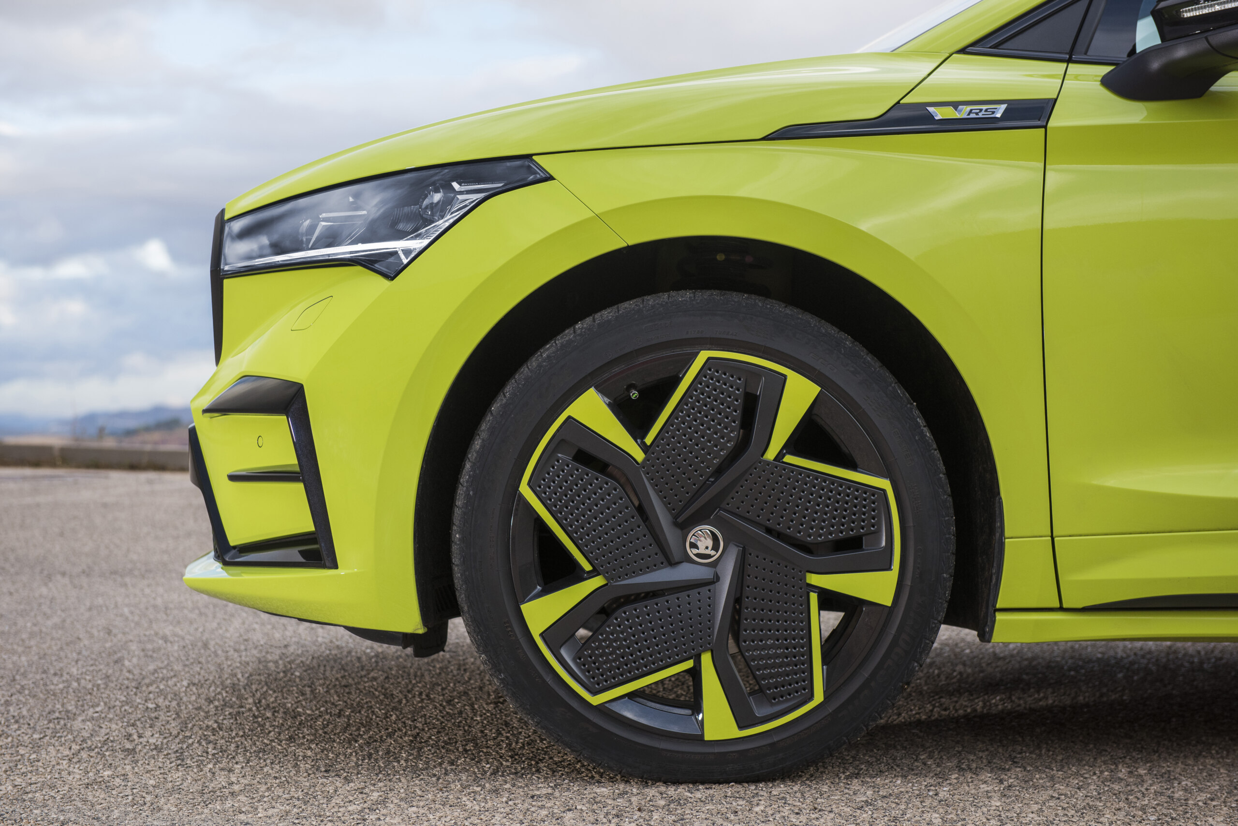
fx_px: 2408
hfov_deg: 28.8
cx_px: 619
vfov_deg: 19.5
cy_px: 413
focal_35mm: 70
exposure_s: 1/125
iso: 400
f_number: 5
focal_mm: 70
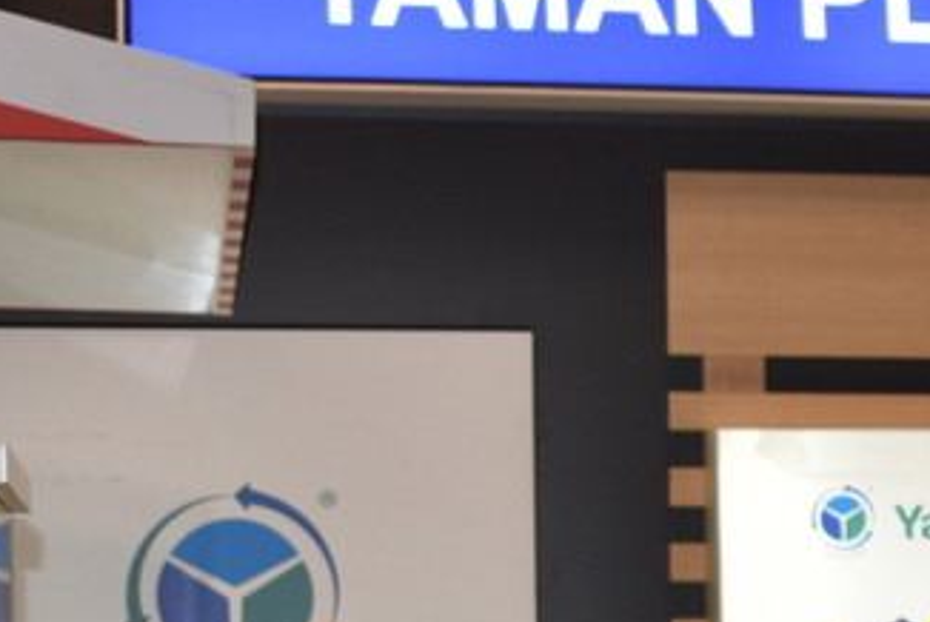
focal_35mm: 153
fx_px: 3956
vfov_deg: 8.7
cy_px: 993
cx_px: 1124
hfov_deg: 13.1
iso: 160
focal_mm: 26
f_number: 4
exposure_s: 1/60
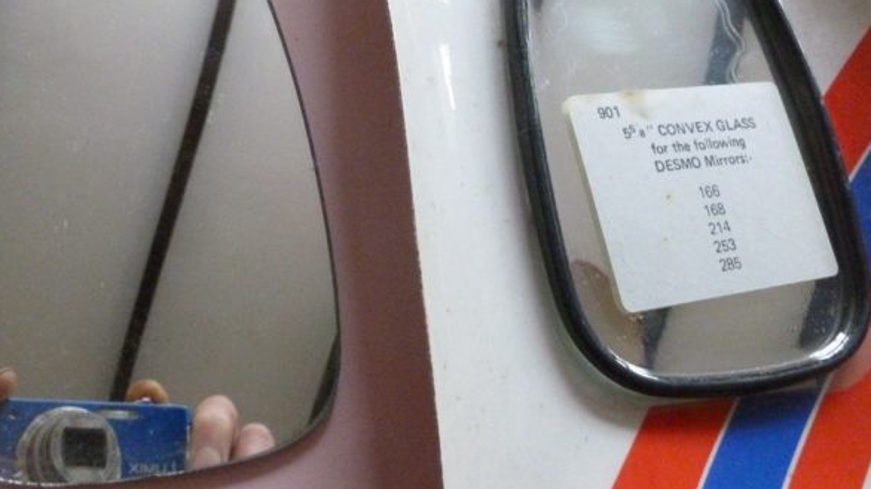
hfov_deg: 50.3
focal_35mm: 40
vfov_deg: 29.4
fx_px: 923
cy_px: 158
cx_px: 375
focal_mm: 5
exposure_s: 1/20
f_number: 3.3
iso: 800
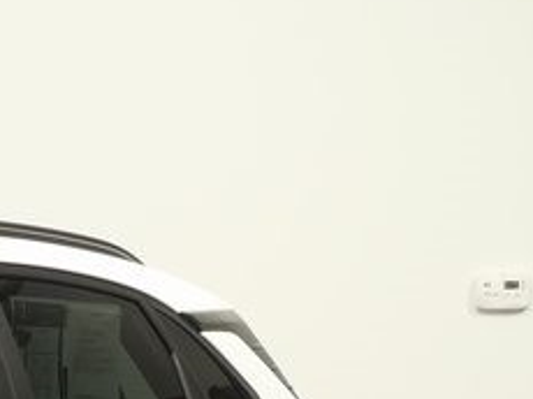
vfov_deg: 6.4
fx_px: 3430
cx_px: -521
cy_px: 819
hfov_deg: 8.4
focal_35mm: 223
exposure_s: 1/200
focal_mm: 25
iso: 250
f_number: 6.3
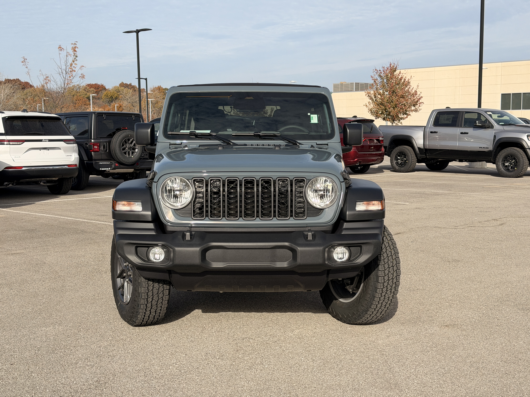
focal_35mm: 48
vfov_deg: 30.3
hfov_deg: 39.7
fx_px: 735
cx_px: 265
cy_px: 198
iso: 64
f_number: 1.78
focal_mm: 6.76
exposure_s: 1/5587
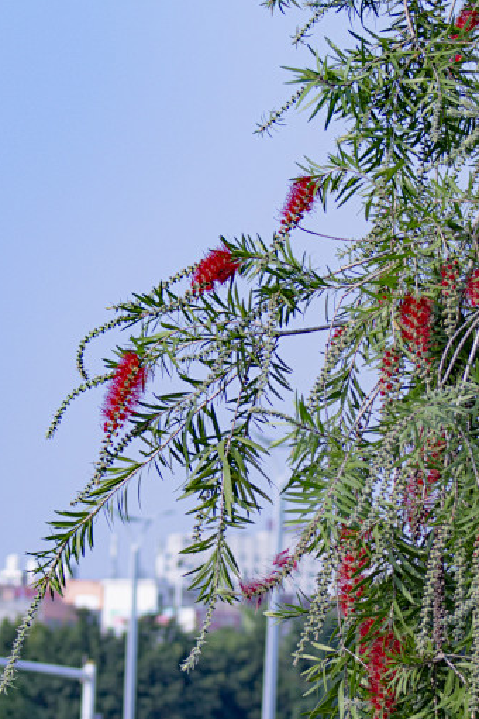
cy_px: 422
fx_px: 4350
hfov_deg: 6.3
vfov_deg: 9.4
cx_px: 106
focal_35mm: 218
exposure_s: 1/250
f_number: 6.3
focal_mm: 75
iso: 100
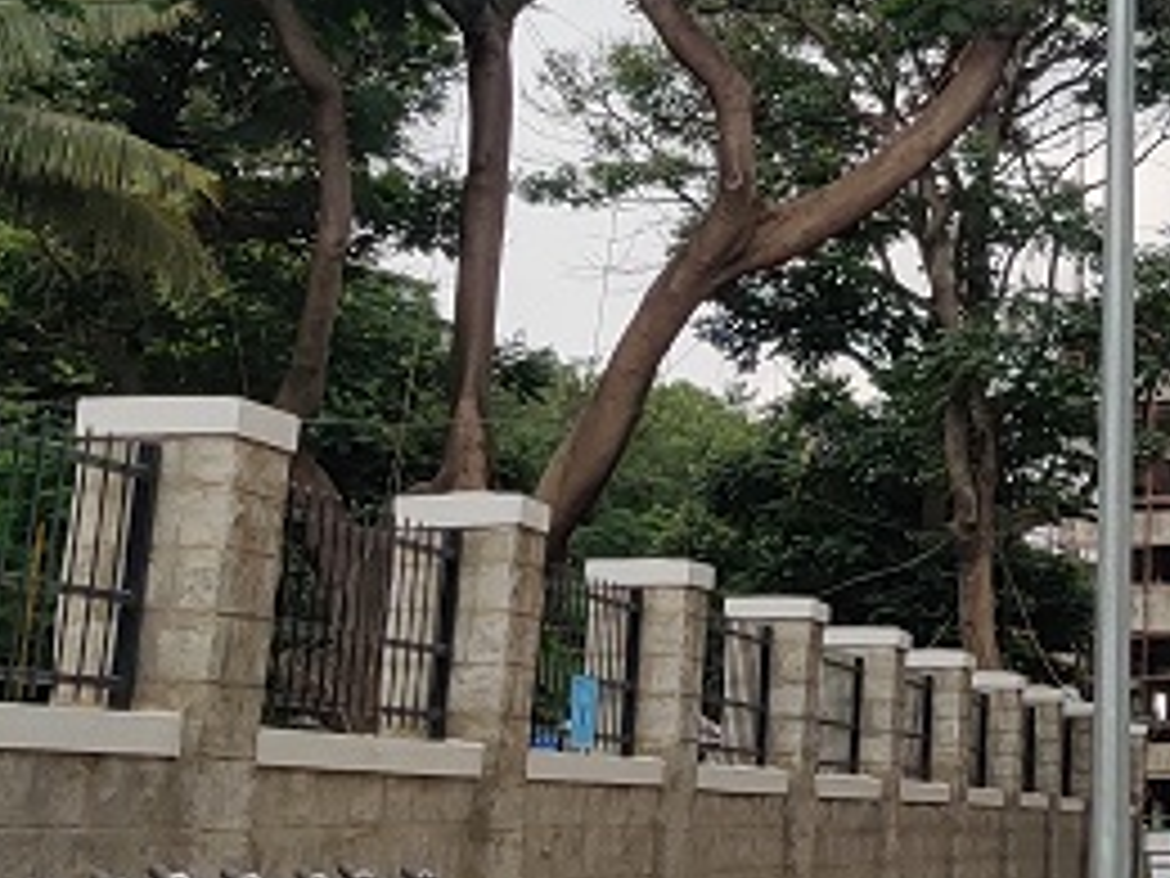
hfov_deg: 18.0
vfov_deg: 13.7
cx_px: 1395
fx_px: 3515
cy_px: -284
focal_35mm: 104
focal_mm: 4.75
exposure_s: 1/2267
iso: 125
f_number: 1.65
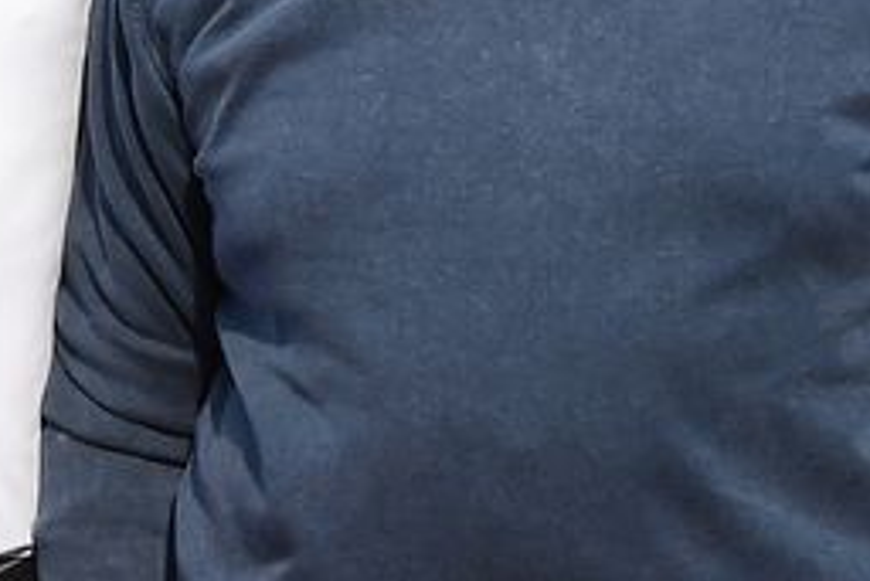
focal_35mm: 281
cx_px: 656
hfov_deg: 7.3
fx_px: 6794
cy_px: 2
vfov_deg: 4.9
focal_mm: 45
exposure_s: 1/2000
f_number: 11
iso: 2500
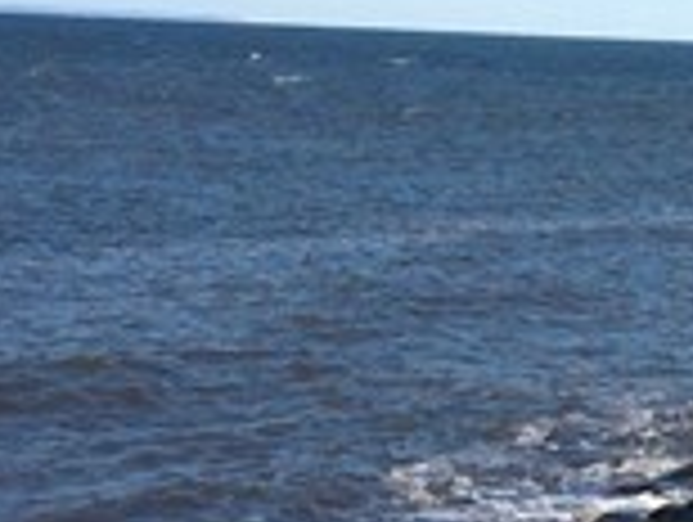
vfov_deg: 10.3
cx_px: 774
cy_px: 256
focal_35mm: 145
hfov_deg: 13.3
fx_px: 2907
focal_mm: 4.28
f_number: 2.4
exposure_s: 1/2404
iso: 50
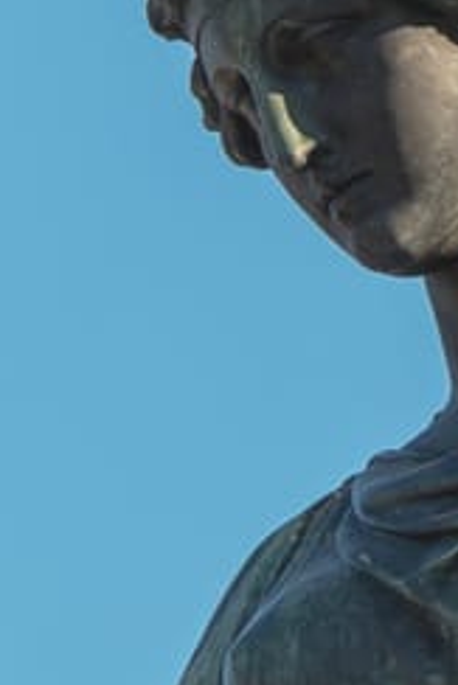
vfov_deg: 2.8
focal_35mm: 729
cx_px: 527
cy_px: 1228
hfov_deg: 1.9
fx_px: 13891
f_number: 8
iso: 100
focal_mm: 70
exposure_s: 1/125
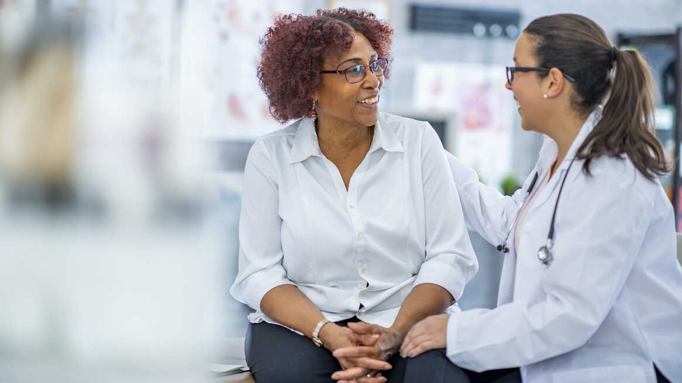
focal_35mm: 90
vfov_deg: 13.4
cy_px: 159
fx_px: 1628
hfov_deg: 23.7
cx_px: 340
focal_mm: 85
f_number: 1.8
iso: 125
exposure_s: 1/250
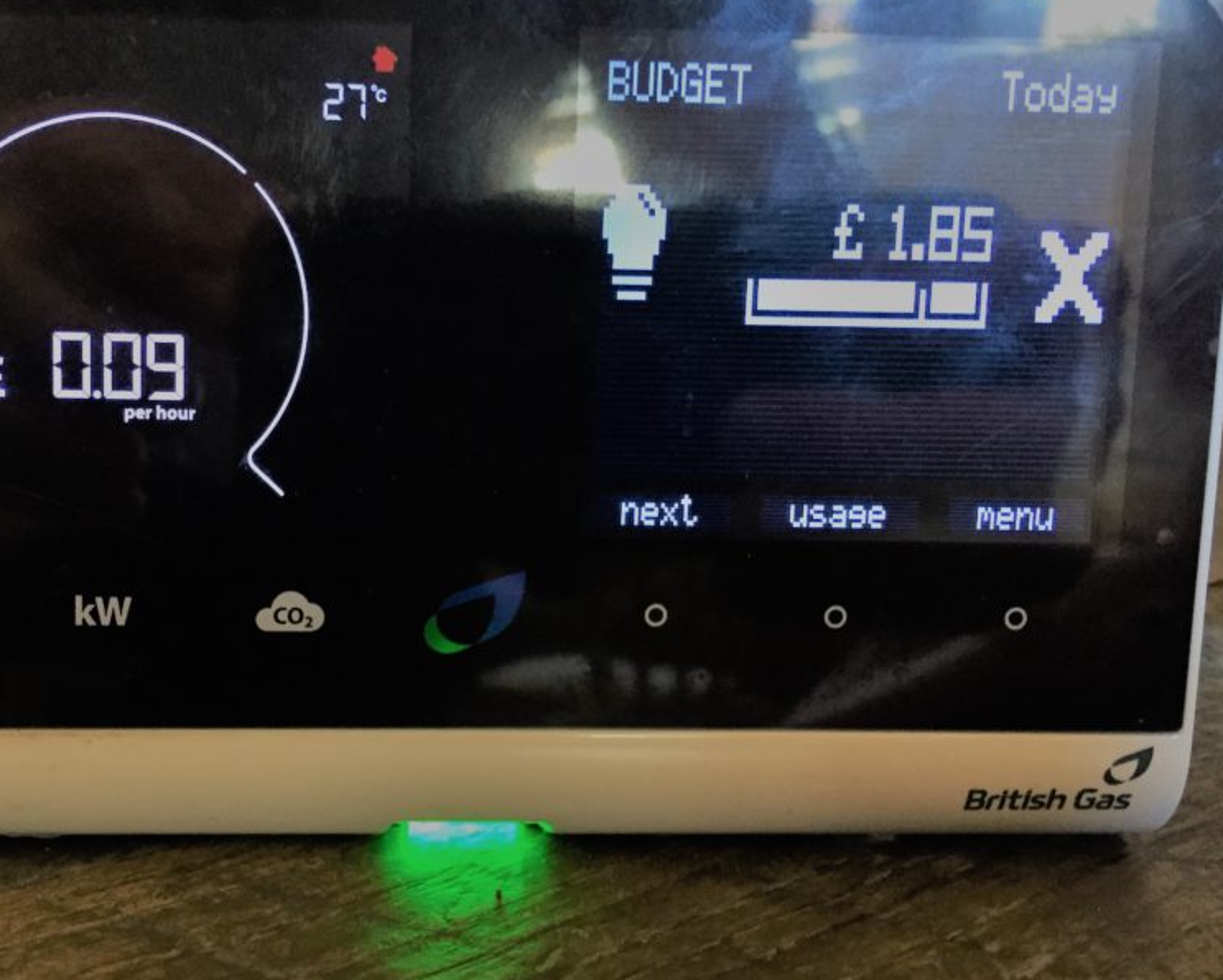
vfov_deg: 38.2
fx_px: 1412
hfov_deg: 46.3
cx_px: 441
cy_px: 456
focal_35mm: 39
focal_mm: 4.15
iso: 250
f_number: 2.2
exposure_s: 1/20
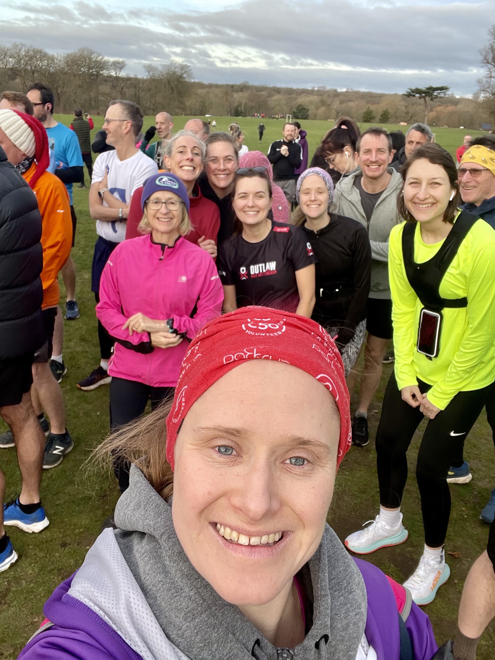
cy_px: 330
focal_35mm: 30
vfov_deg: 60.0
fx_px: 572
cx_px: 248
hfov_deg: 46.8
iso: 40
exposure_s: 1/121
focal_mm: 2.71
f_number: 2.2
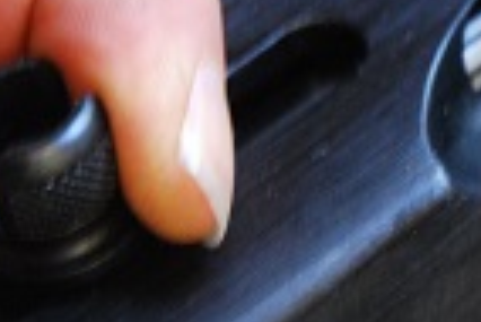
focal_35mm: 348
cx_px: 593
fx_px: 4656
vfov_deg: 4.0
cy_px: -22
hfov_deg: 5.9
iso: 1100
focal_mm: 55
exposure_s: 1/30
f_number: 4.5
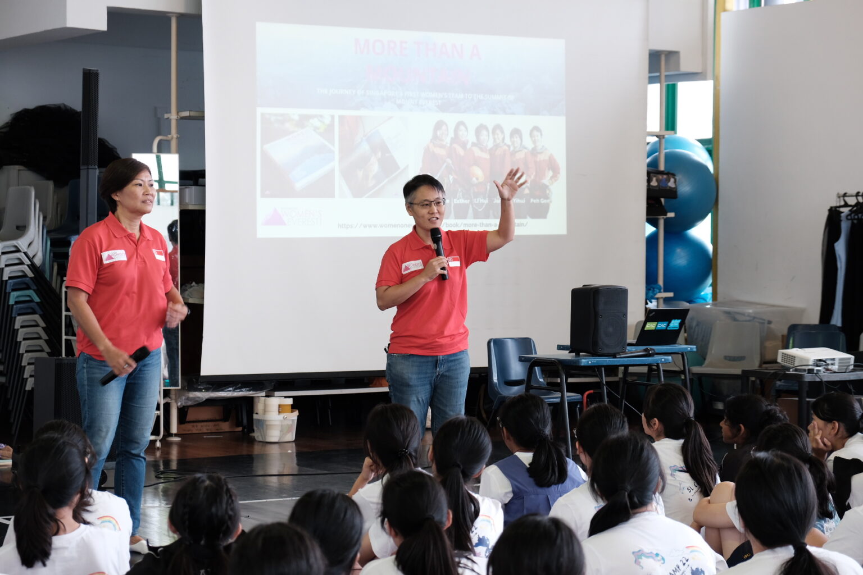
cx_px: 432
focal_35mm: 83
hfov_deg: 24.5
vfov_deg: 16.5
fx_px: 1990
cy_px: 288
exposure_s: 1/60
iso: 640
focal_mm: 55
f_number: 4
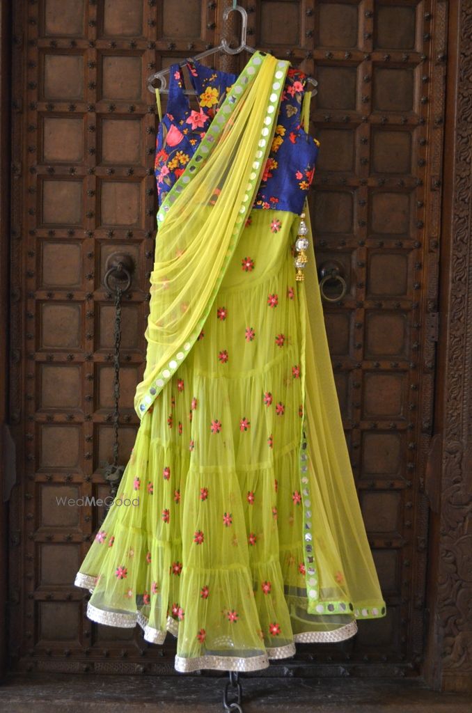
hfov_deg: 26.4
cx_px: 236
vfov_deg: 39.0
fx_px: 1008
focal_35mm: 51
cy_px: 356
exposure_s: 1/30
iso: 2800
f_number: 5
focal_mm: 34
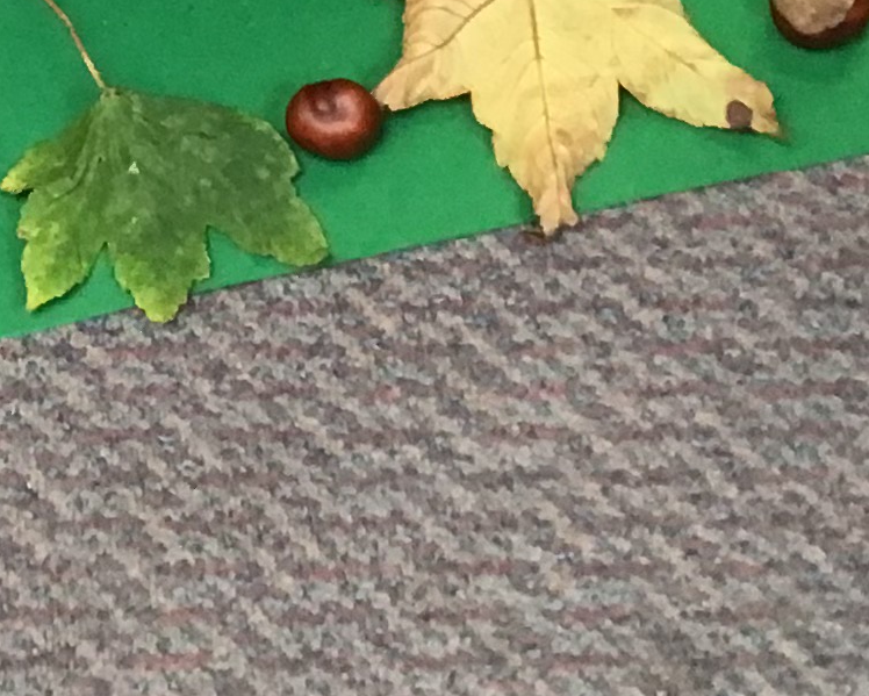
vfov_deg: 11.2
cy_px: -410
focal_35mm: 132
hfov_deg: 14.2
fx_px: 3396
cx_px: -95
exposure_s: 1/33
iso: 50
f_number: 2.4
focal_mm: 3.3
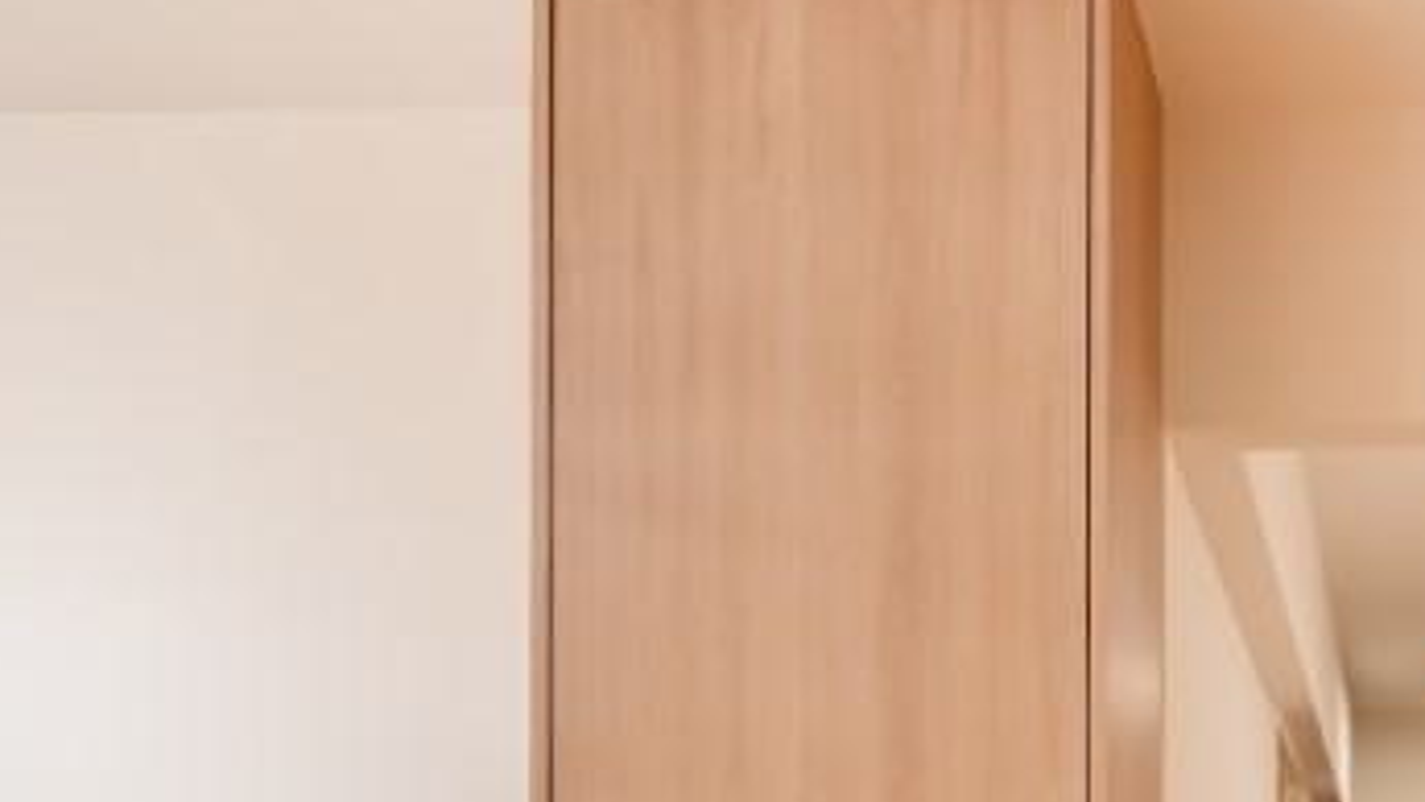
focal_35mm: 49
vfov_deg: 21.6
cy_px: 1100
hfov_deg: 37.6
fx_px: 1851
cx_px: 1425
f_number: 11
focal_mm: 14
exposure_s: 1/1.67
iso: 50
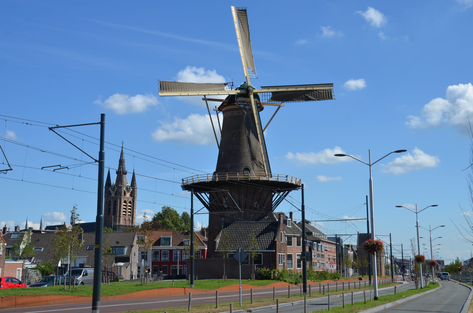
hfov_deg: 37.9
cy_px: 156
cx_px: 236
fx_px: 688
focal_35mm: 52
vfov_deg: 25.6
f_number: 8
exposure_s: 1/250
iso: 100
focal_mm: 35
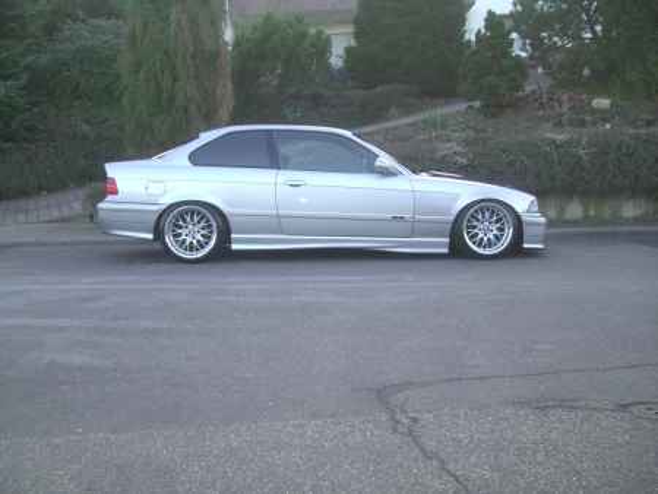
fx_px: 723
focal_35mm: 38
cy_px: 247
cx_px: 329
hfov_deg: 49.0
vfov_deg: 37.8
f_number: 2.7
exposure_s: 1/200
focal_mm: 6.2
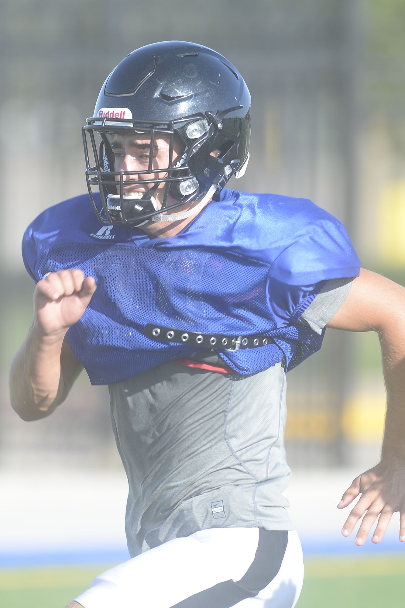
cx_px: 202
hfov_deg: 4.6
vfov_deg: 6.9
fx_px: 5063
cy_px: 304
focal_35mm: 300
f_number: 3.5
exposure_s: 1/500
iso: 125
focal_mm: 300
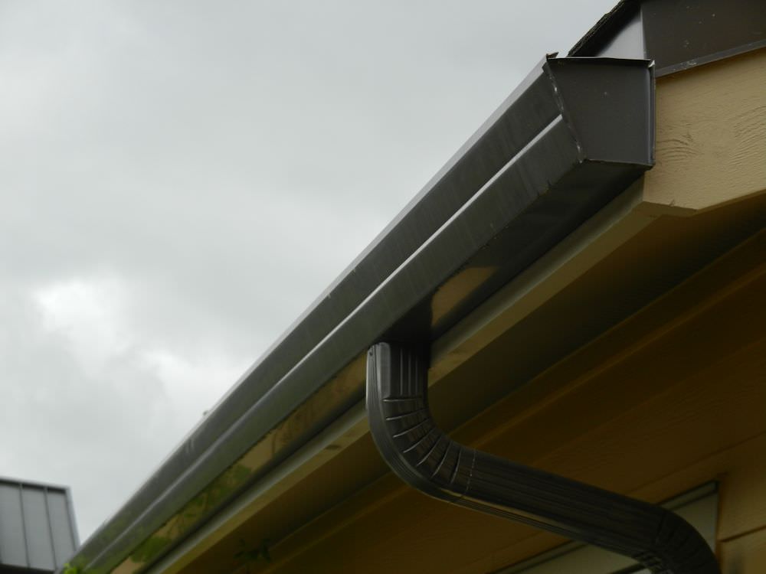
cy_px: 287
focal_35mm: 106
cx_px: 383
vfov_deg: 14.0
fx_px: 2346
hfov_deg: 18.5
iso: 160
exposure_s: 1/400
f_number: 5
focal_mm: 19.1
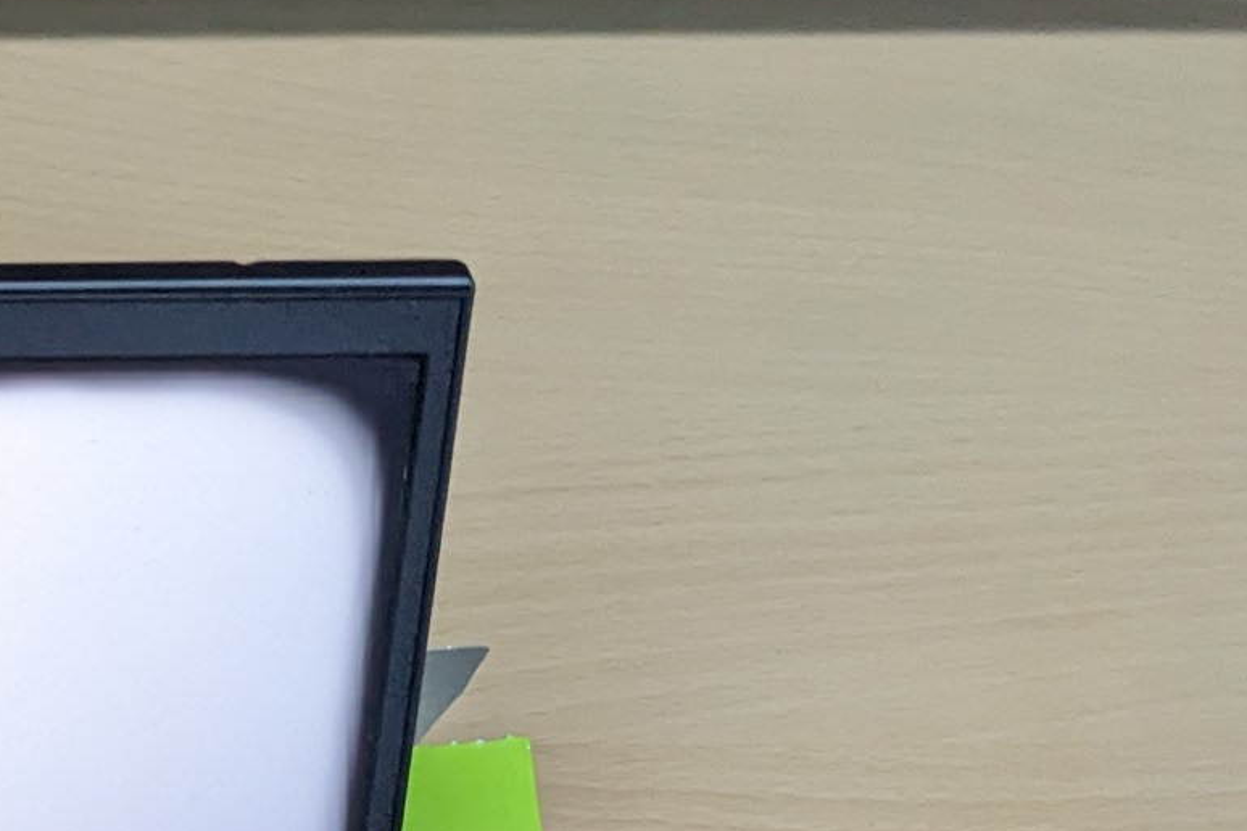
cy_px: 845
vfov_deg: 14.3
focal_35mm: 94
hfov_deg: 18.7
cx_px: -707
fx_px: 3256
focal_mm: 4.38
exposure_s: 1/49.9
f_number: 1.73
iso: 93
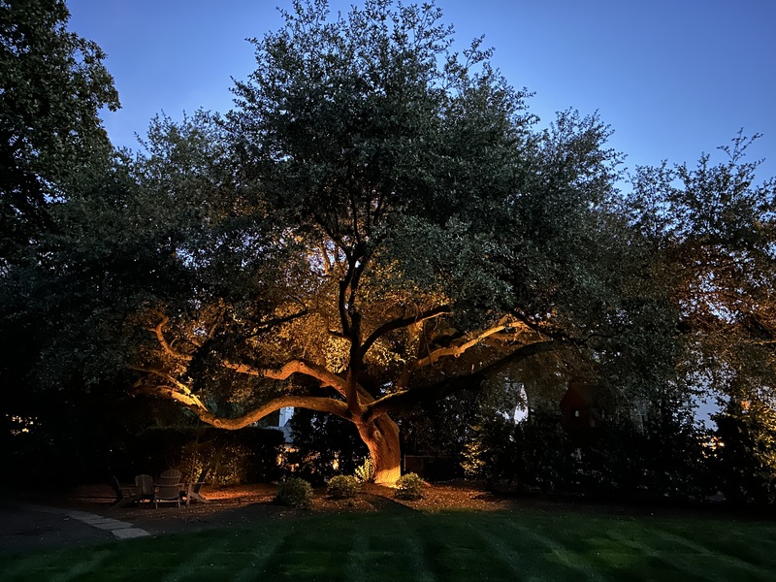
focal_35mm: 26
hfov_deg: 67.3
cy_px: 291
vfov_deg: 53.1
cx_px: 388
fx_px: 583
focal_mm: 5.7
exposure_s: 1/9
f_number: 1.5
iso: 1600
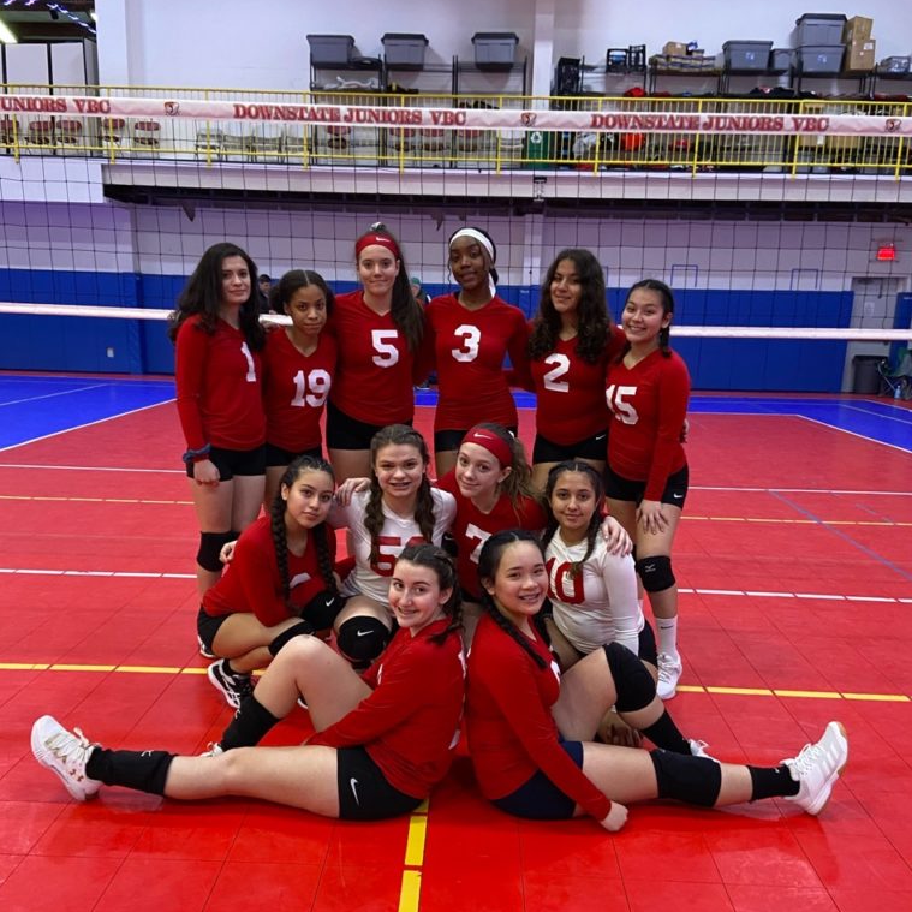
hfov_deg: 52.5
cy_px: 530
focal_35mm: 31
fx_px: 924
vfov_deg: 52.3
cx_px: 452
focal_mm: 4.25
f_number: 1.8
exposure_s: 1/40
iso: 400
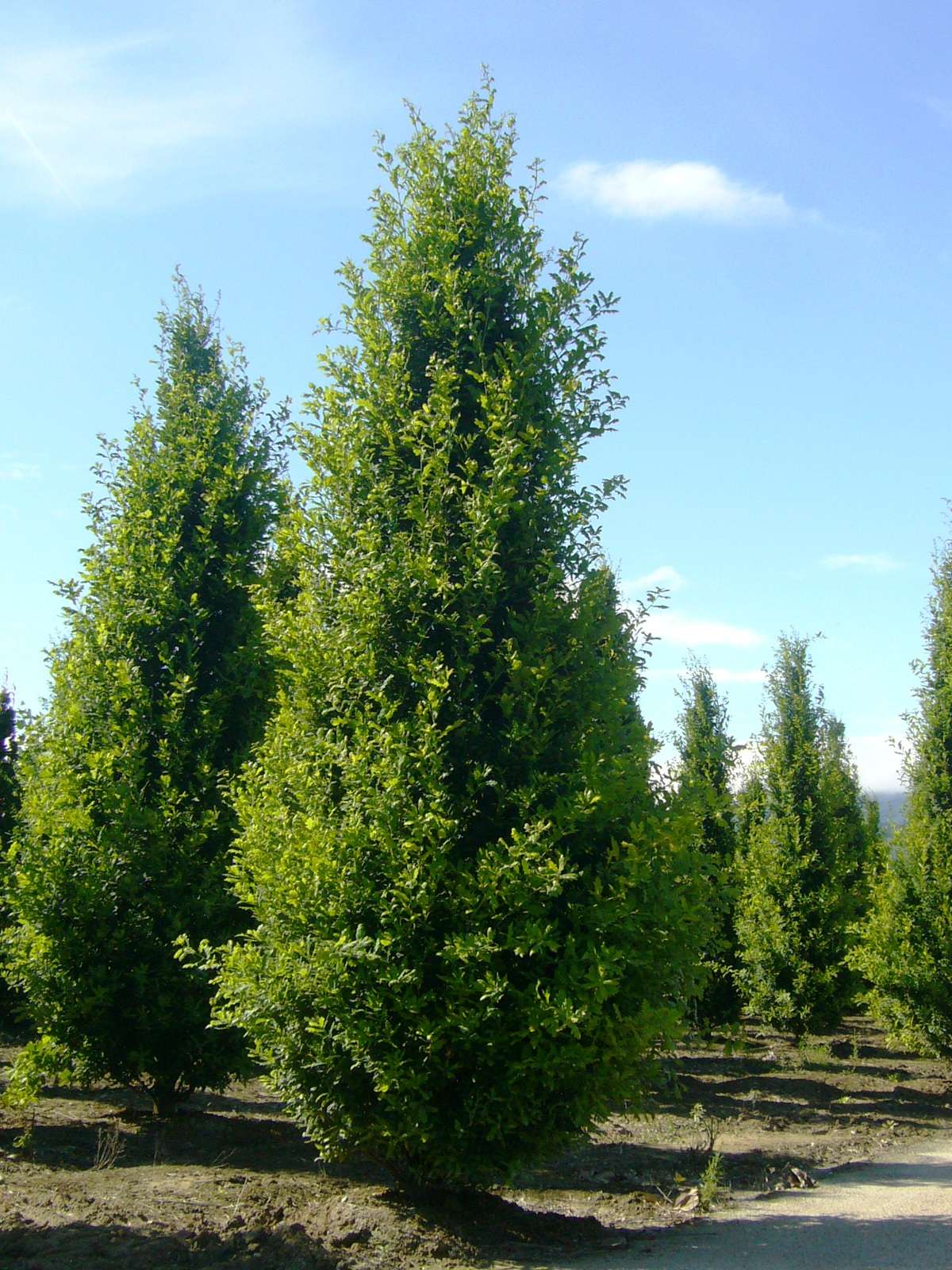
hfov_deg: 29.7
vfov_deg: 38.9
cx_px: 476
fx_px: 1797
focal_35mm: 49
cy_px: 635
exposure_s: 1/320
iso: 100
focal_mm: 6
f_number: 5.7
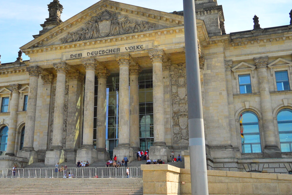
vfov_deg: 32.6
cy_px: 81
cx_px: 116
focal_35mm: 41
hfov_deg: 47.1
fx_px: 333
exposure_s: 1/4000
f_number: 4
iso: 800
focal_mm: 18
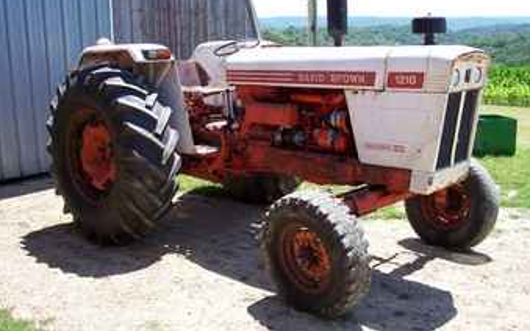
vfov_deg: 30.5
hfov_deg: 47.2
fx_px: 607
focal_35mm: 42
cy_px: 134
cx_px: 264
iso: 100
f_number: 3.4
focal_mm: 8
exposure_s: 1/350
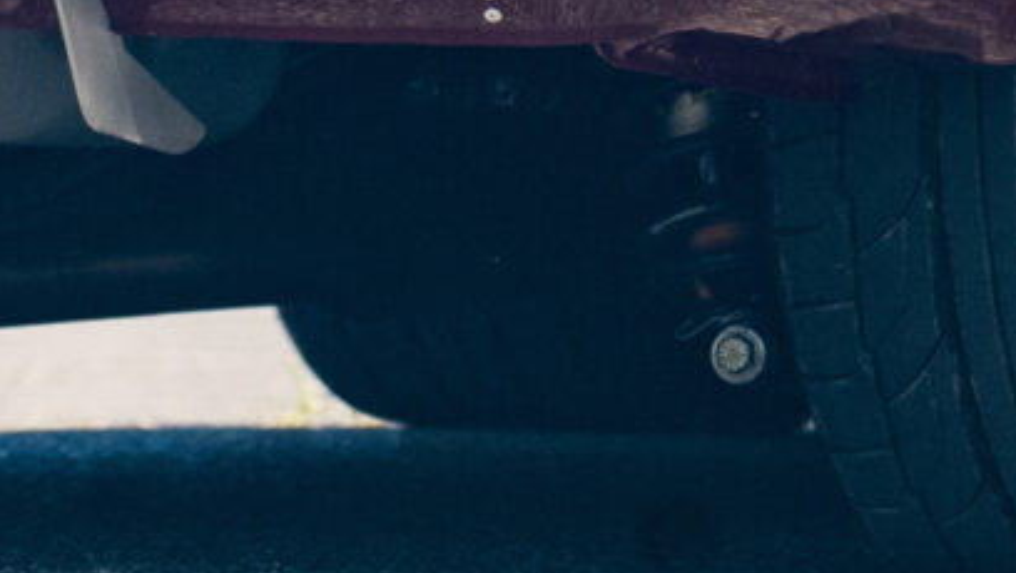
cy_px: -587
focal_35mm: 1445
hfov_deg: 1.5
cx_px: 715
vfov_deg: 0.8
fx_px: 38949
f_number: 5.6
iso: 800
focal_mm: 220
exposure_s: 1/800
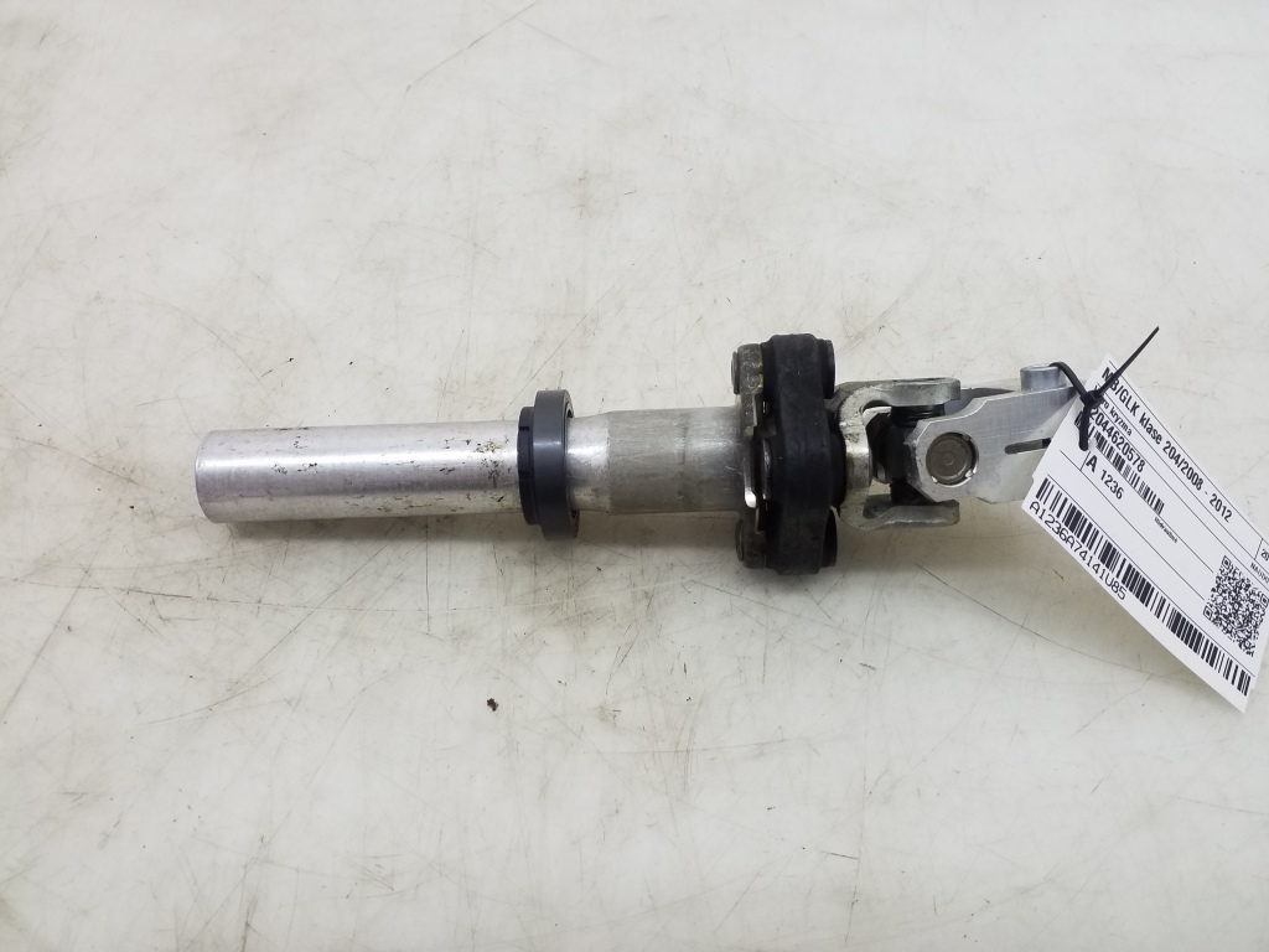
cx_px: 634
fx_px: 990
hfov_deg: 65.3
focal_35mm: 27
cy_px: 476
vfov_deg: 51.4
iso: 100
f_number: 1.9
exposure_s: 1/50
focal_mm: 3.6
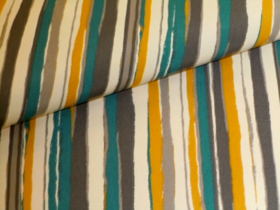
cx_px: 140
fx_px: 704
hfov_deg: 22.5
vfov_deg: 17.0
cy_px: 105
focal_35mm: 87
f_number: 5.3
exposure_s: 1/40
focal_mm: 15.6
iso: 200
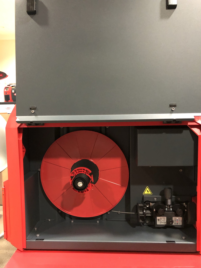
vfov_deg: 63.4
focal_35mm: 28
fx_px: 217
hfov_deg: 49.7
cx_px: 100
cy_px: 134
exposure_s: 1/4
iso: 100
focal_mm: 3.99
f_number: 1.8
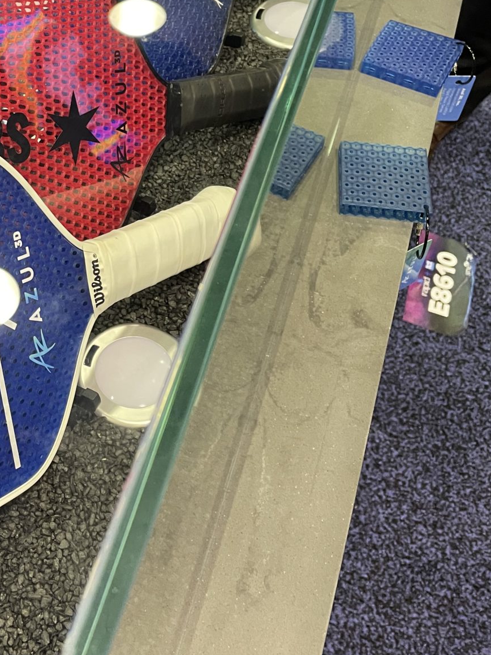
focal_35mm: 46
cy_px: 165
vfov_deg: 40.1
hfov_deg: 30.4
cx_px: 68
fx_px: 870
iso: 250
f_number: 1.6
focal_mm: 4.2
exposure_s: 1/60
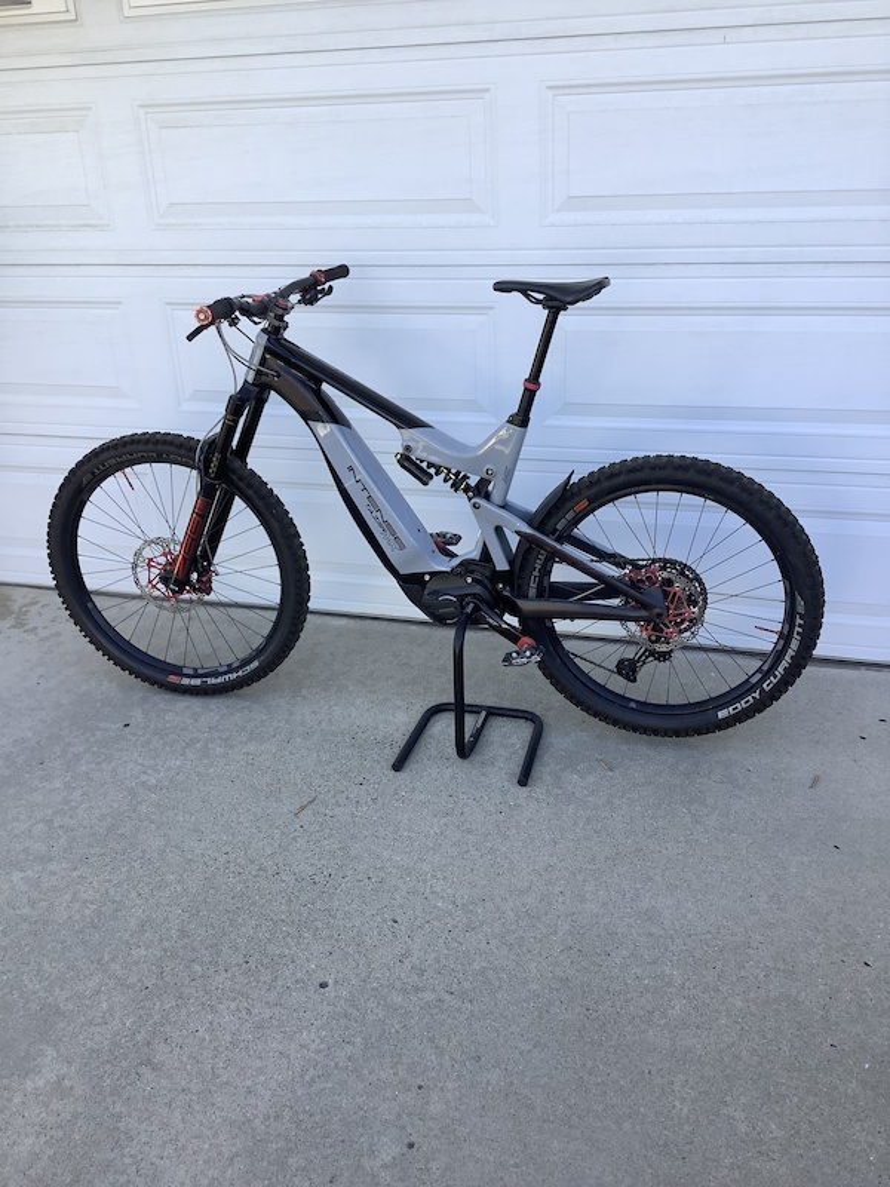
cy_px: 594
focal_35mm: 31
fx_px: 1063
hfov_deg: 45.4
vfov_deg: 58.4
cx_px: 445
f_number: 2.4
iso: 25
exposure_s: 1/152
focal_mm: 3.3
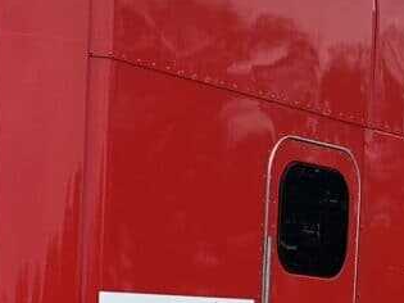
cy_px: 655
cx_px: -71
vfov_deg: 8.2
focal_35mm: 169
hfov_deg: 11.5
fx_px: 1972
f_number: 1.6
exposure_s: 1/2825
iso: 50
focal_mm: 5.1
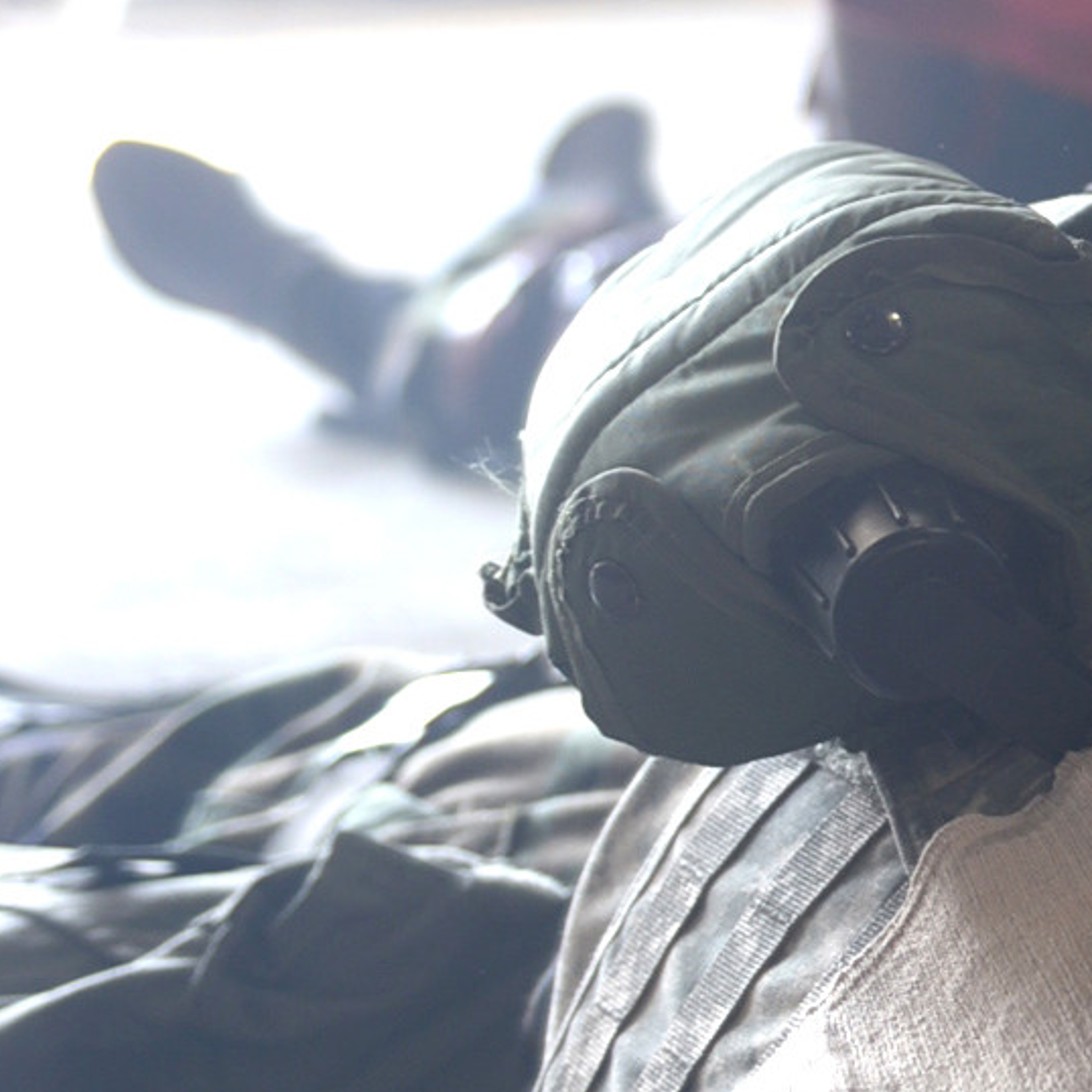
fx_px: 5425
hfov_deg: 10.7
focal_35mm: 152
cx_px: 2007
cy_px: 213
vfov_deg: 11.5
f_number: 2.8
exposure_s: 1/200
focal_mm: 32
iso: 200
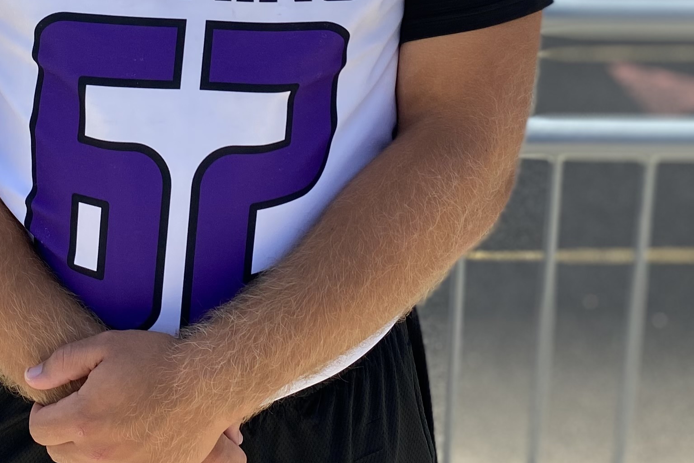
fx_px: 1369
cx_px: 246
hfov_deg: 28.3
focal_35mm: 71
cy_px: -109
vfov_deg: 18.1
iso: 32
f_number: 1.8
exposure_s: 1/1287
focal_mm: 4.25
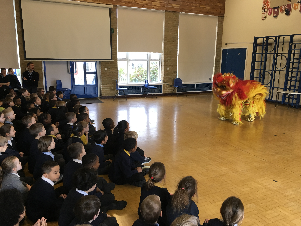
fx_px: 252
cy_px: 113
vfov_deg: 48.2
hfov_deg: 61.7
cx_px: 150
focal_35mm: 29
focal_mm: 4.15
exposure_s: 1/33
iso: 50
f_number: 2.2
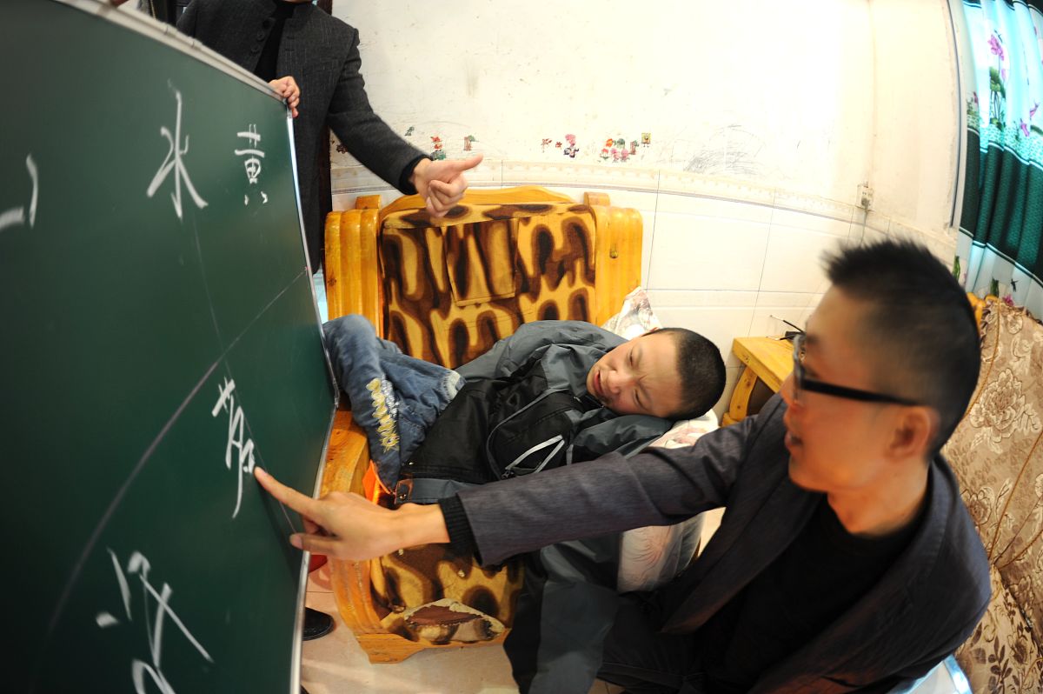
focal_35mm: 16
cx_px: 522
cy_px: 347
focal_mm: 16
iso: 200
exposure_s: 1/5
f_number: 2.8
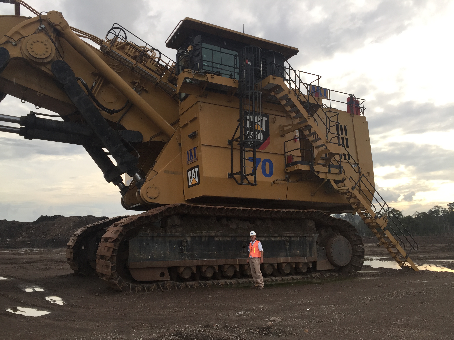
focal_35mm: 29
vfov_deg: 48.2
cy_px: 170
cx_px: 227
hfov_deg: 61.7
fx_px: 380
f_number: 2.2
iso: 32
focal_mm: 4.15
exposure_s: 1/746
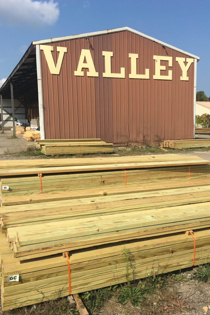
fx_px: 280
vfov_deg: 58.7
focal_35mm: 32
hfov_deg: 41.1
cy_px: 157
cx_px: 114
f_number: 2.2
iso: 25
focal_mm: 4.15
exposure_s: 1/1972
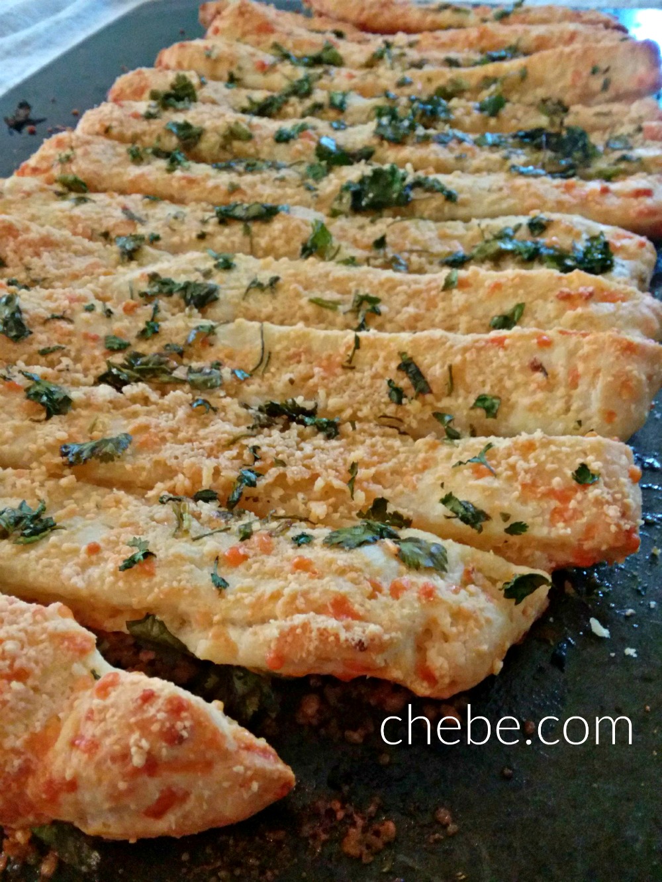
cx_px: 331
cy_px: 441
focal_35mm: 29
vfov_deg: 61.7
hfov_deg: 48.2
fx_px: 739
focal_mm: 2.47
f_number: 1.9
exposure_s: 1/30
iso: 158
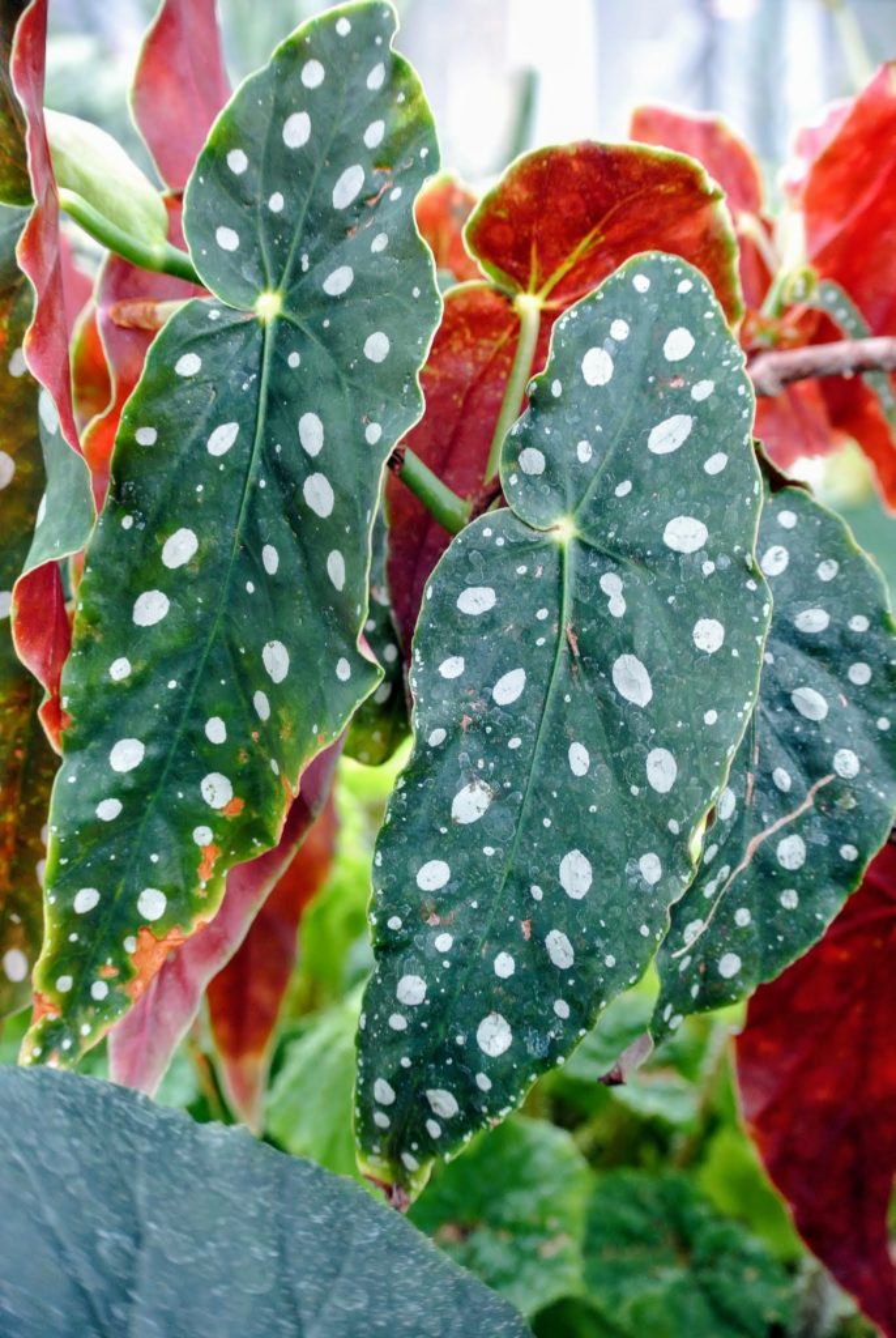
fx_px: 3014
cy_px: 669
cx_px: 448
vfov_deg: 25.0
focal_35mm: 81
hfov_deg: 16.9
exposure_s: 1/50
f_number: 3.8
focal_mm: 30
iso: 400
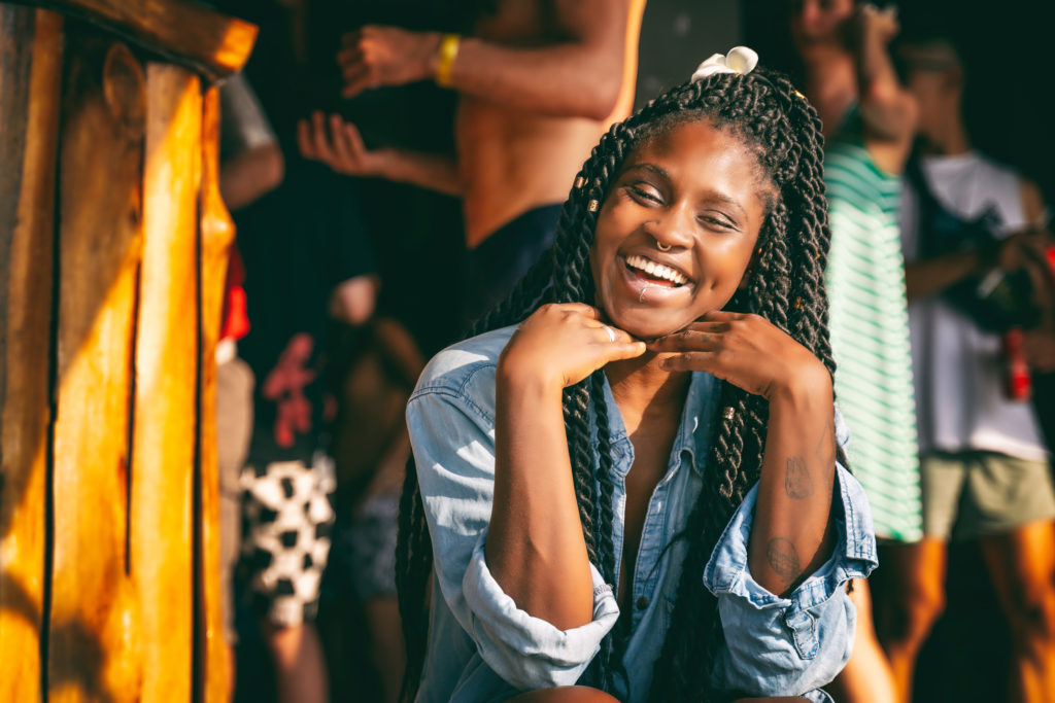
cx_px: 528
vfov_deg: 12.2
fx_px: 3282
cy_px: 352
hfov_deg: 18.3
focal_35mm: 112
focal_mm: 75
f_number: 3.2
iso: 250
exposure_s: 1/1600
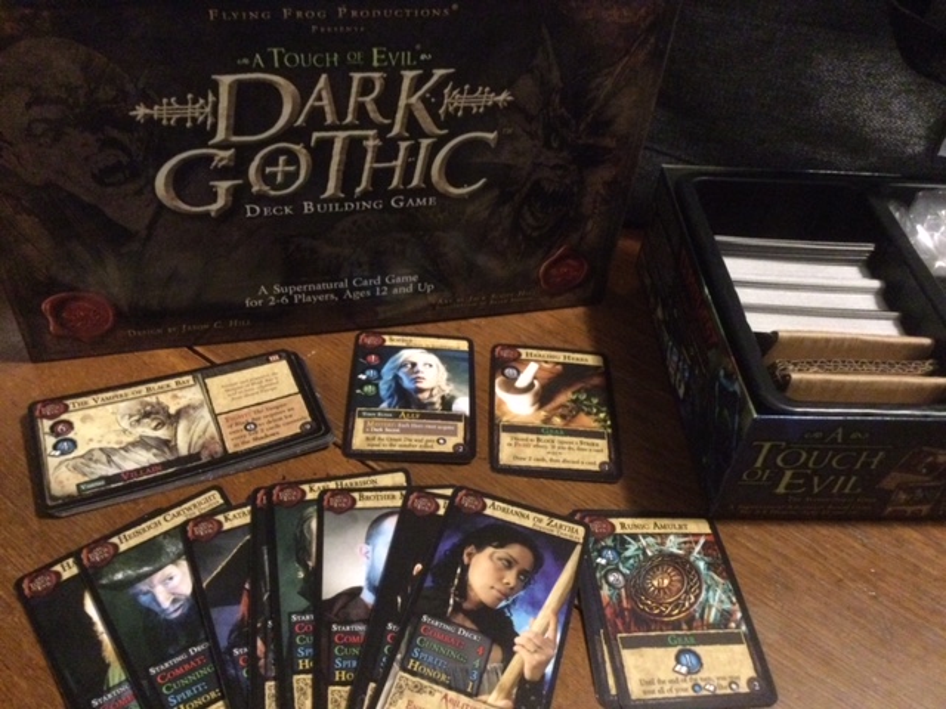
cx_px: 473
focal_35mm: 31
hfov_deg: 58.4
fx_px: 847
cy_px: 354
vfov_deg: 45.4
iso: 400
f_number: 2.4
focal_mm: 3.3
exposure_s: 1/15
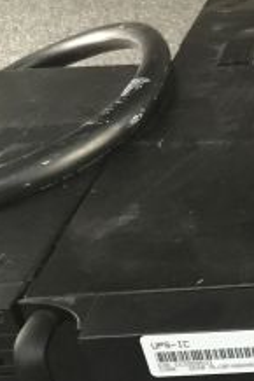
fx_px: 880
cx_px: 462
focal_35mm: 83
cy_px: 297
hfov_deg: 14.4
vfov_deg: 24.2
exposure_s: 1/15
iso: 125
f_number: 2.2
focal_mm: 4.15
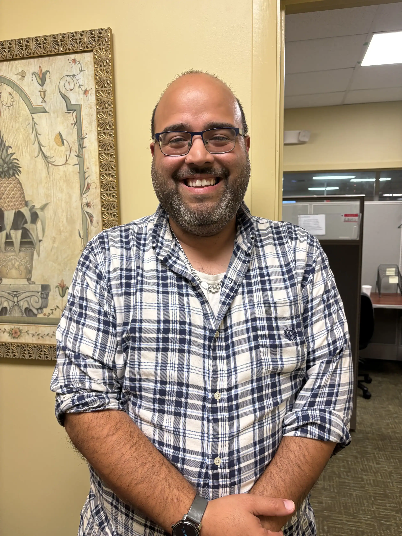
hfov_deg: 53.1
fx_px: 403
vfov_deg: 67.3
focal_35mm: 26
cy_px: 268
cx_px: 201
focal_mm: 5.96
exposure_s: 1/60
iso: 160
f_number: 1.6
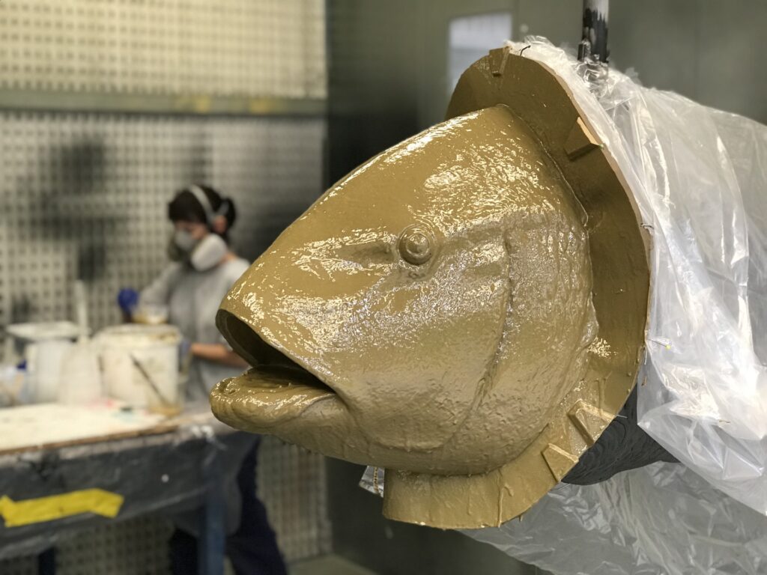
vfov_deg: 25.7
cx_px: 384
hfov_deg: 33.8
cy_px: 288
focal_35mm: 57
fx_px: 1263
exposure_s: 1/50
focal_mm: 6.6
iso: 100
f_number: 2.8
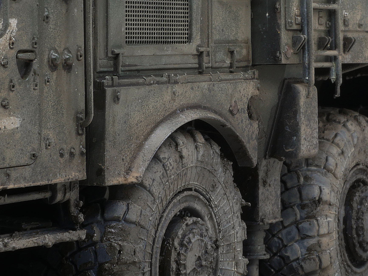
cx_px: 258
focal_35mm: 159
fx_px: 1690
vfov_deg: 9.3
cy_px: 58
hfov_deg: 12.4
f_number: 22
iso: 200
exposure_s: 1.3
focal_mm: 30
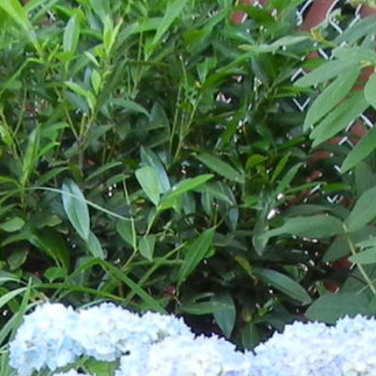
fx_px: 2593
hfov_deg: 8.3
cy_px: 753
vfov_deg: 7.9
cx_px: 200
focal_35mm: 211
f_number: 3.5
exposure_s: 1/71.1
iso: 160
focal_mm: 5.4
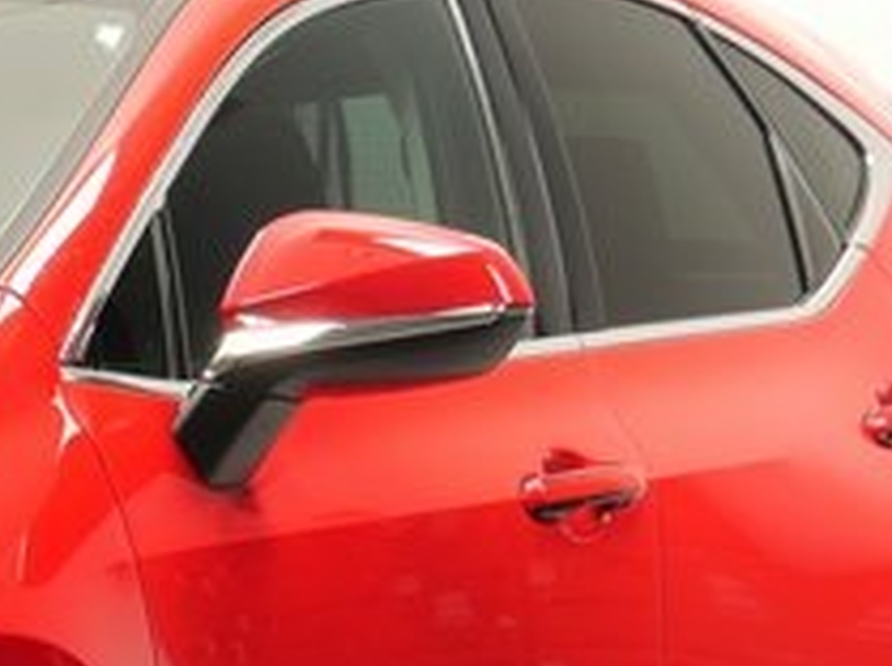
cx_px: -542
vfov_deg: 5.6
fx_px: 6817
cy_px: 888
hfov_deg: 7.3
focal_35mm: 265
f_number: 5
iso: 250
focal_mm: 27
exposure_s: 1/200
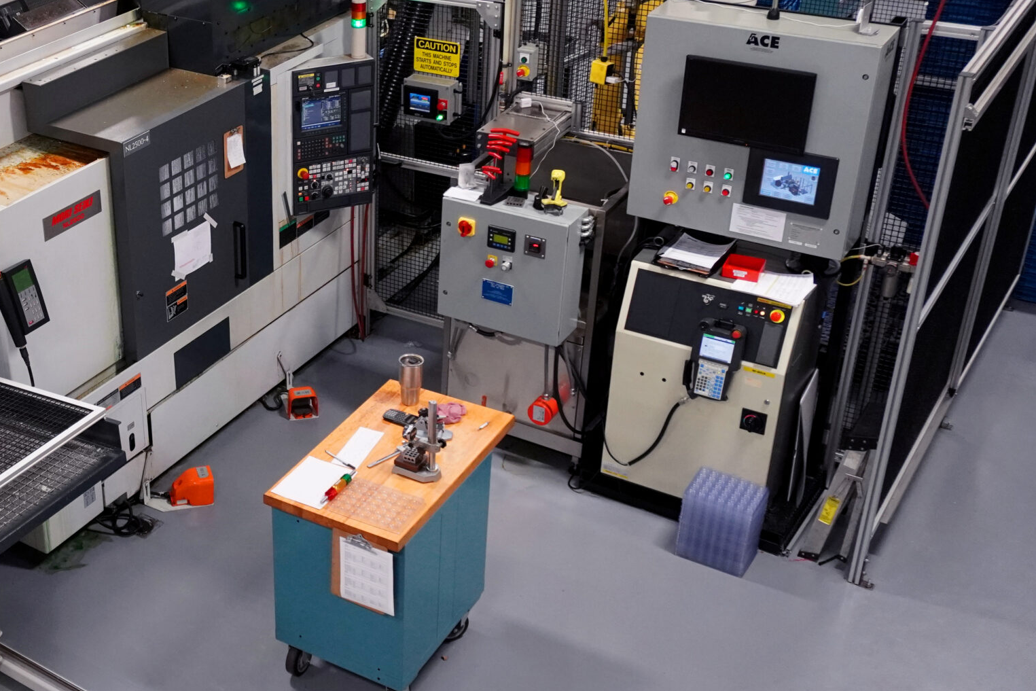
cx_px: 169
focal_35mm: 48
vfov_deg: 28.2
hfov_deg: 39.2
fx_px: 1377
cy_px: 321
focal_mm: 19
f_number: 4
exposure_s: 1/160
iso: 2000
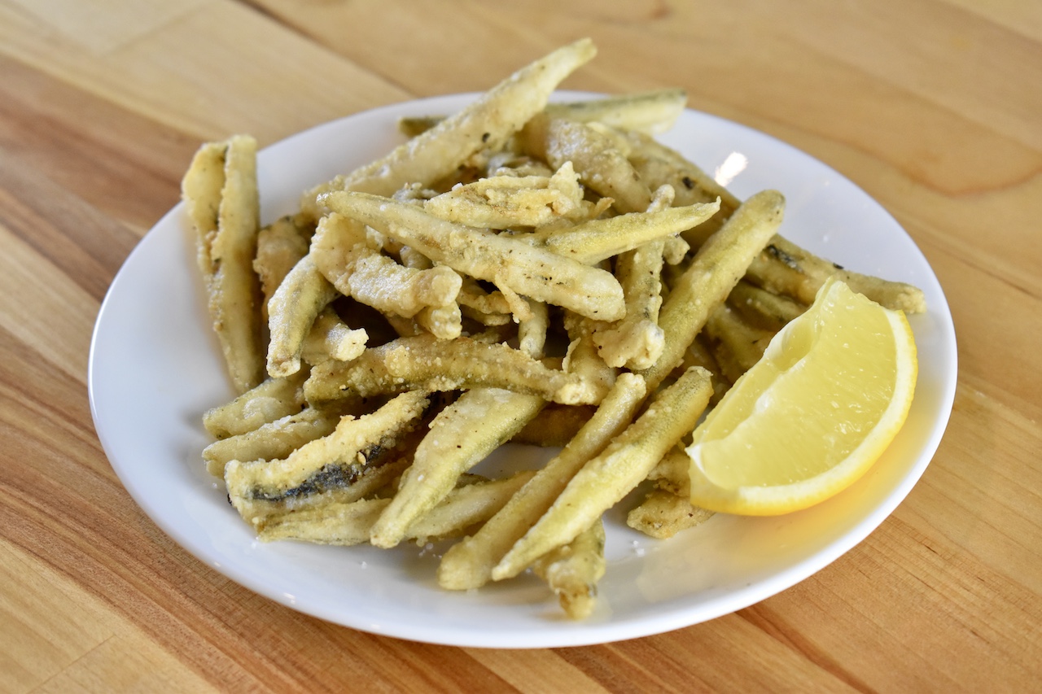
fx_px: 2387
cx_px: 521
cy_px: 347
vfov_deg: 16.5
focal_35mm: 82
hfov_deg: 24.6
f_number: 5.6
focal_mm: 55
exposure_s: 1/125
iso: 2000
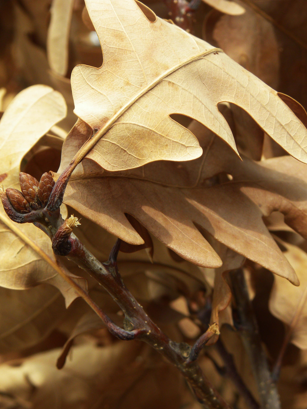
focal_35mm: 78
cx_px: 87
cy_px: 206
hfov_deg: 18.8
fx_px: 922
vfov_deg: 25.0
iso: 64
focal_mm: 10.3
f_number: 5
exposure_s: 1/210
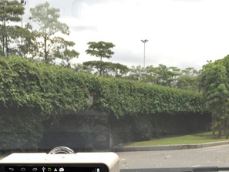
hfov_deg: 24.9
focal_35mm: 78
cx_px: 79
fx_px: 516
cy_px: 175
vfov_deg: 18.4
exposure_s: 1/1883
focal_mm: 4.15
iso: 50
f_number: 2.2
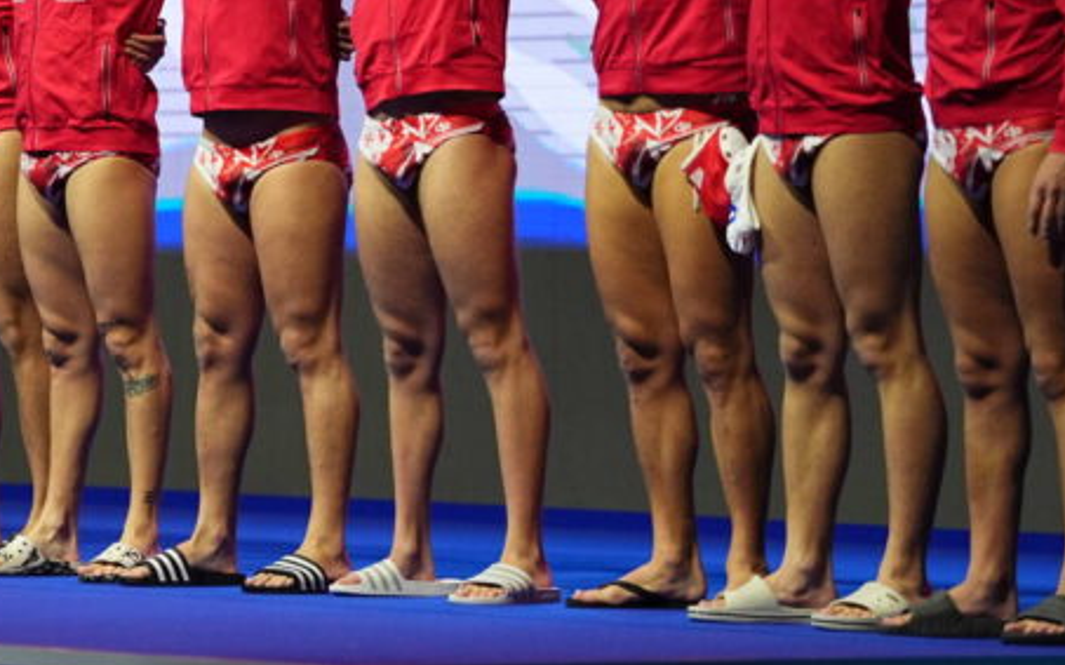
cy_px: 105
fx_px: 8155
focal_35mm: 281
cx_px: 2
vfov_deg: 4.7
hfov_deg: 7.4
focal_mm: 122
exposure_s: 1/1600
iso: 1600
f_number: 2
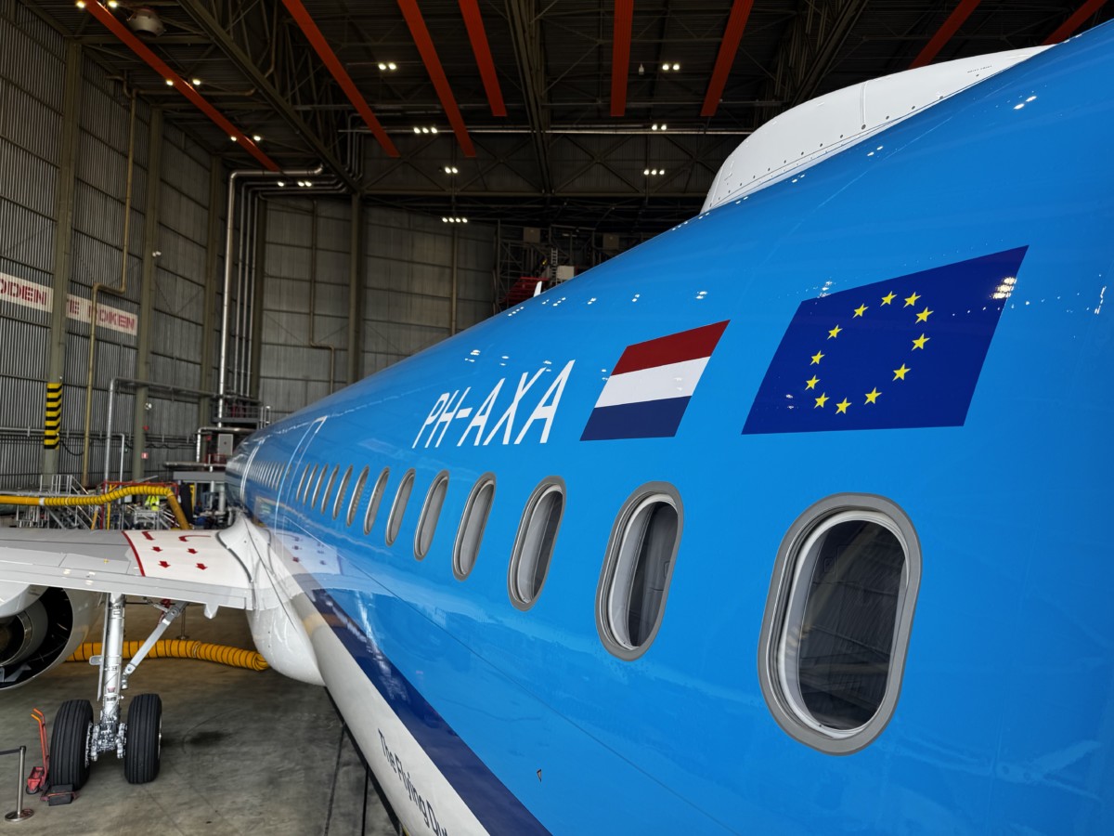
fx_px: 772
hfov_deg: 71.6
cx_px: 557
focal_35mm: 24
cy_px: 418
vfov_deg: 56.8
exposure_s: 1/321
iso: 80
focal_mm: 6.76
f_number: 1.78
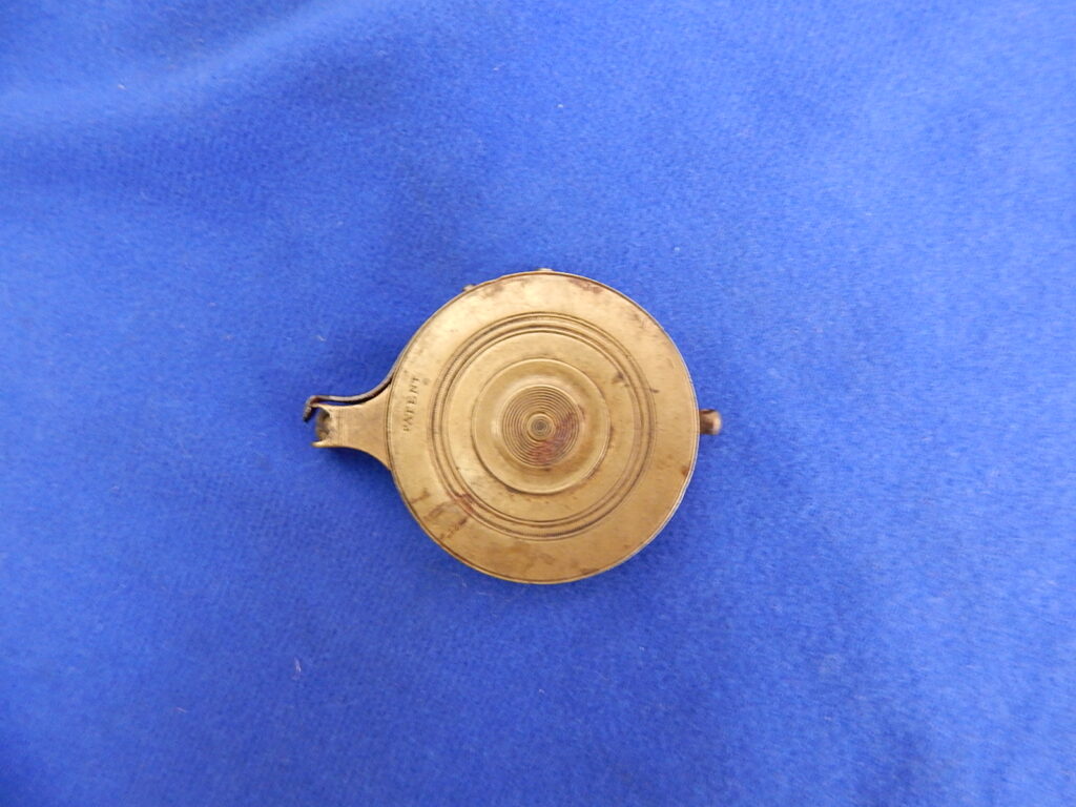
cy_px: 404
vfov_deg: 61.1
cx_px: 538
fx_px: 684
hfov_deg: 76.4
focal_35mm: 22
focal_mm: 4
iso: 400
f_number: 3
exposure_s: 1/8
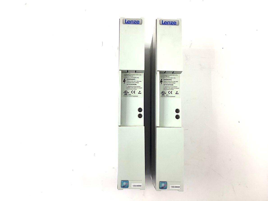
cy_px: 100
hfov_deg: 58.3
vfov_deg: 45.4
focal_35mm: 31
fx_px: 240
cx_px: 134
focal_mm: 3.3
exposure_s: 1/50
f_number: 2.4
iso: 80
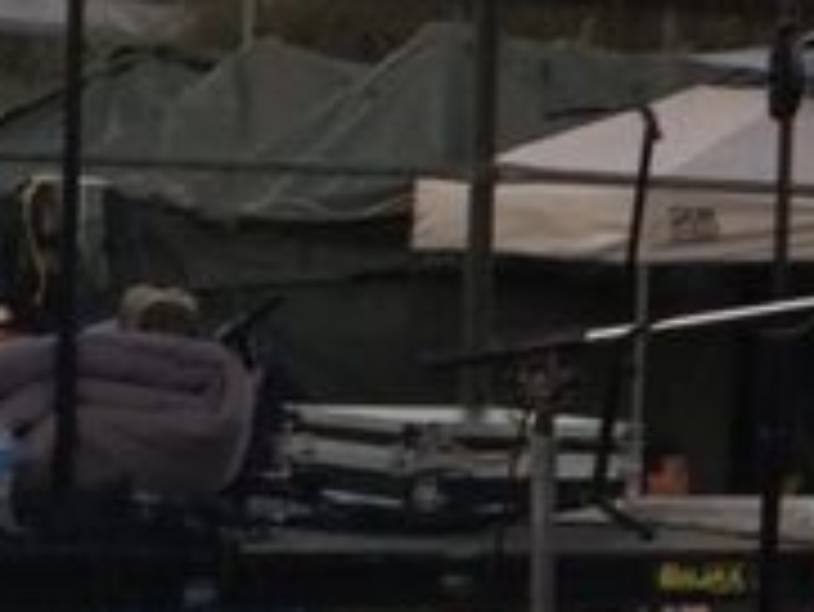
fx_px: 4918
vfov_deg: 7.1
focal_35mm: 209
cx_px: 1848
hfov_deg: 8.7
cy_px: 551
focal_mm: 4.15
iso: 50
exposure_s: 1/120
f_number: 2.2
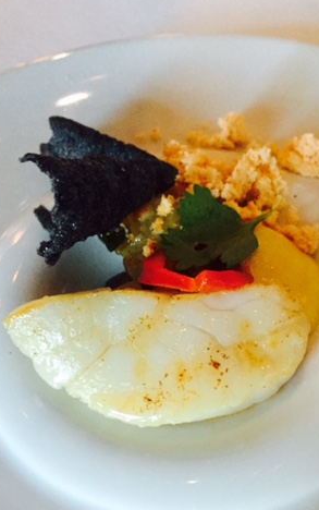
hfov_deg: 30.4
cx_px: 210
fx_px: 584
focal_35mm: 42
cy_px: 336
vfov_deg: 46.5
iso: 250
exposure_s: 1/17
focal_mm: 4.15
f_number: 2.2
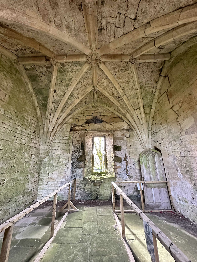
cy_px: 131
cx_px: 98
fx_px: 106
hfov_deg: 85.7
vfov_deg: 102.1
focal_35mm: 14
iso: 320
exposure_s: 1/77
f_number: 2.2
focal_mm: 2.22
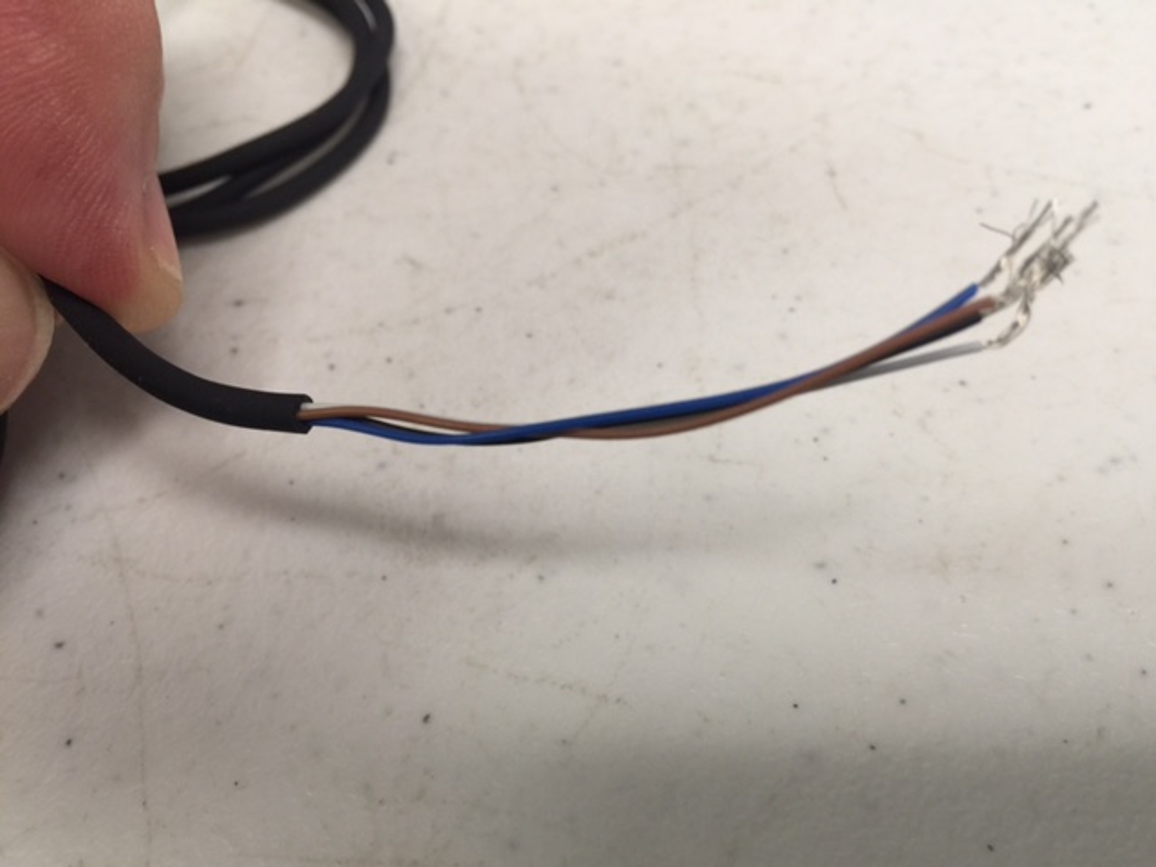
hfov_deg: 61.7
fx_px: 968
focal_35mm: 29
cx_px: 578
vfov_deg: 48.2
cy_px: 434
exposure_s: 1/30
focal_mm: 4.15
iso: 50
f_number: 2.2
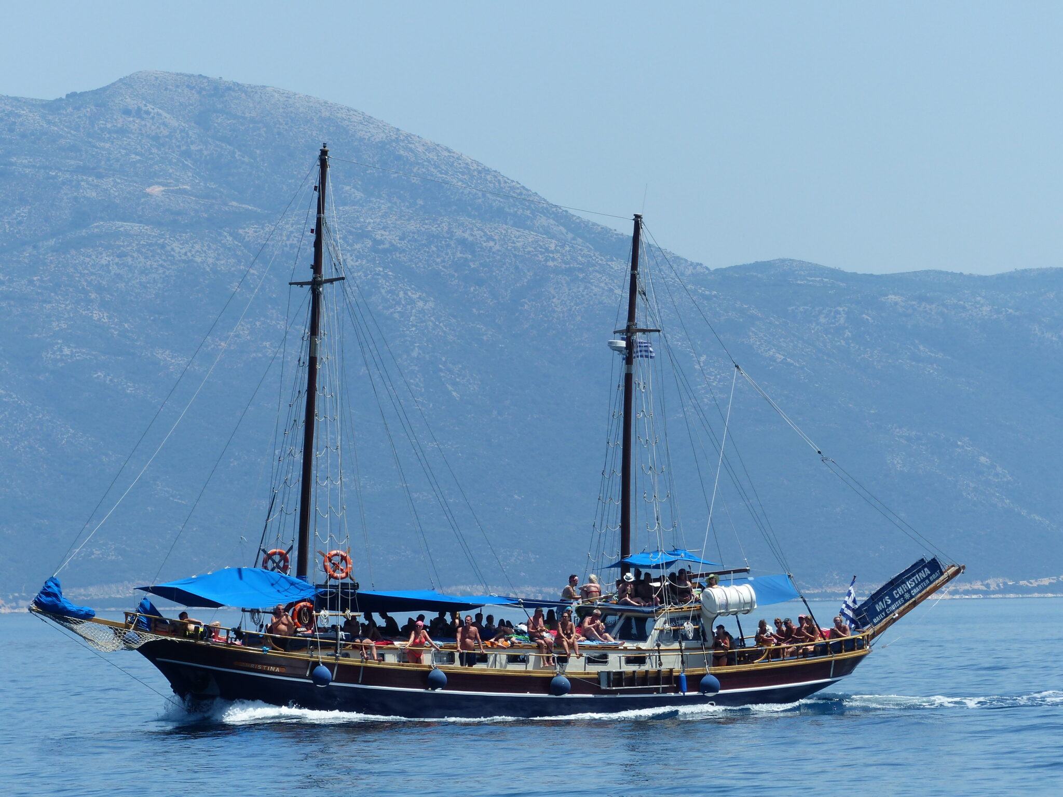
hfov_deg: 7.4
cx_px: 532
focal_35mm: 268
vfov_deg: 5.5
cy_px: 398
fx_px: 8230
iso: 100
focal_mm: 48.3
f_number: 4
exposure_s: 1/1300
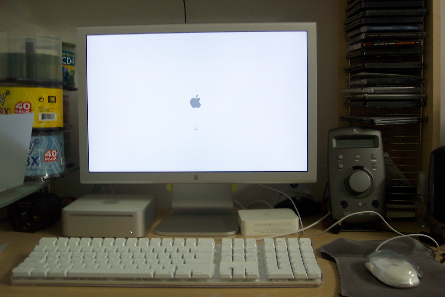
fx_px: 470
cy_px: 148
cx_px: 222
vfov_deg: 35.1
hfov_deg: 50.7
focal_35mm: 38
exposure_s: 1/30
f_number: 2.8
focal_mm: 8
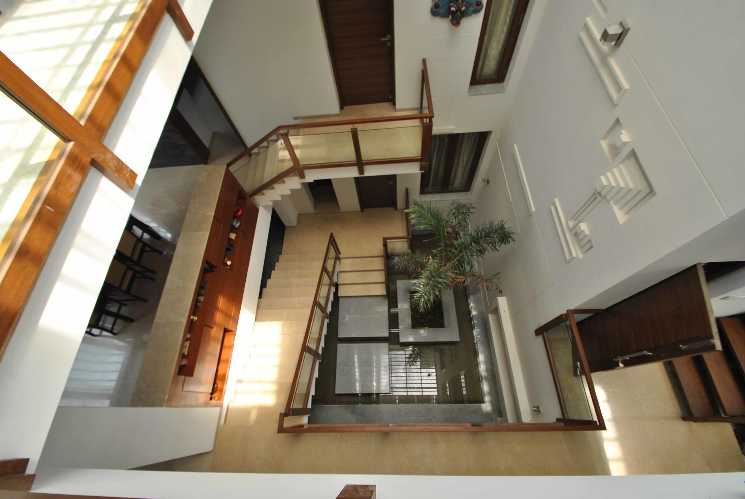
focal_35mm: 15
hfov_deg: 100.3
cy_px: 250
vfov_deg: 77.5
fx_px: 311
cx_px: 372
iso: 100
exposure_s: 1/15
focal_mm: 10
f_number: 6.3
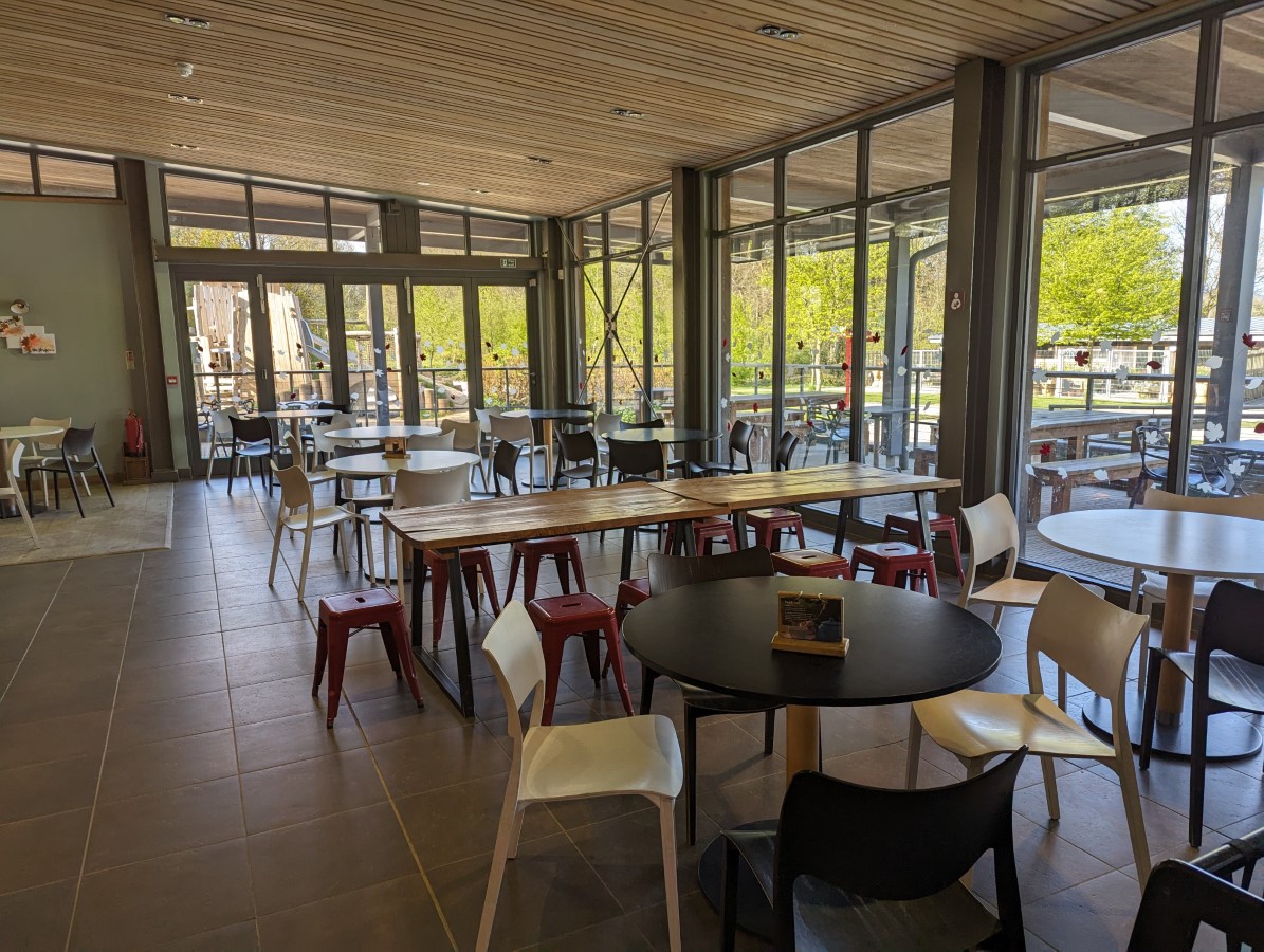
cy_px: 476
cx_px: 632
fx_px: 878
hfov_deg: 71.5
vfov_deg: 56.9
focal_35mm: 24
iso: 36
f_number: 1.85
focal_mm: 6.81
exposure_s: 1/163
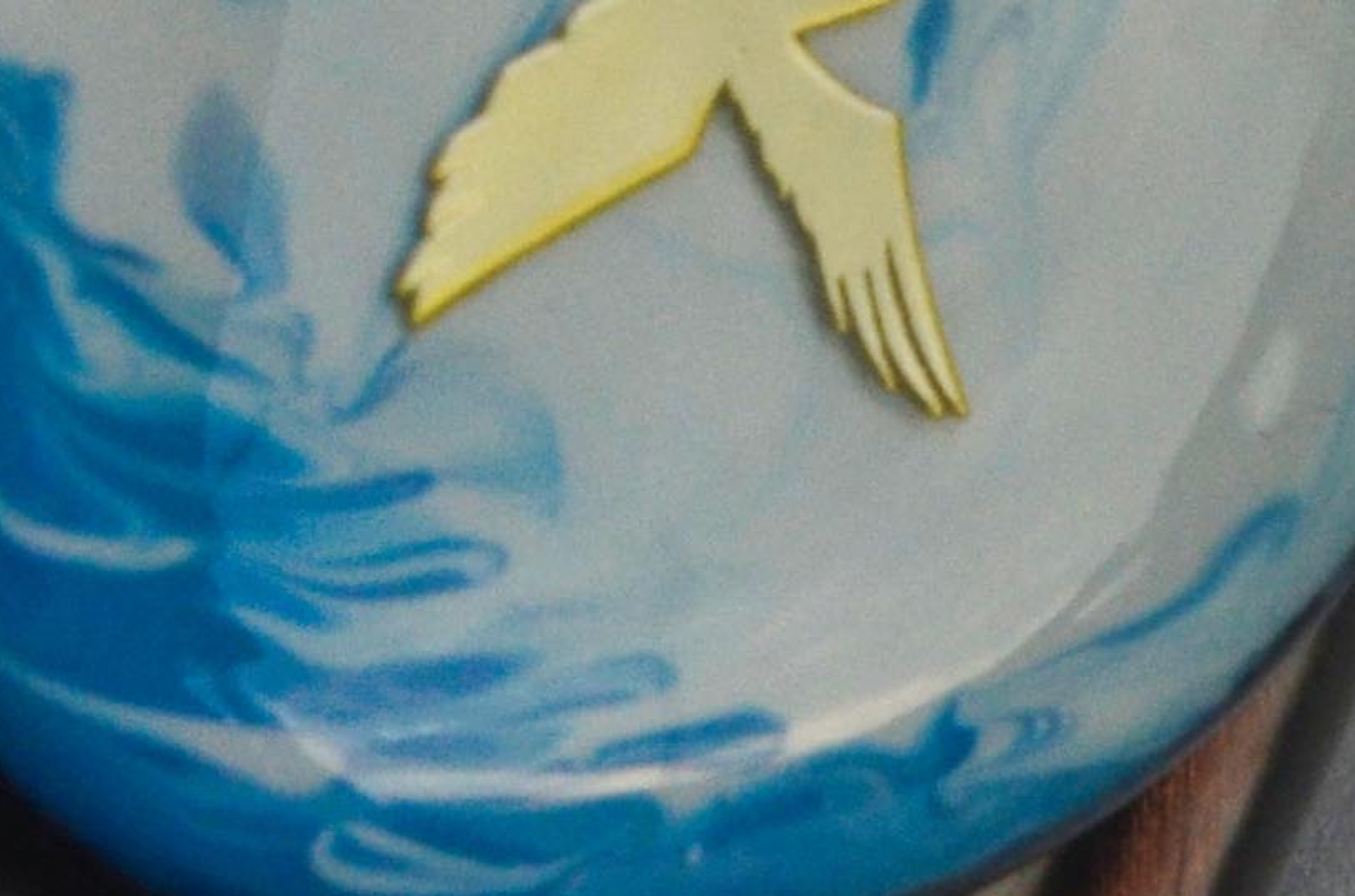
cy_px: -571
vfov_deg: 3.1
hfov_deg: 4.7
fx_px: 16335
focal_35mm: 435
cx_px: 1609
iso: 320
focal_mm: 48
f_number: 14
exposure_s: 1/200
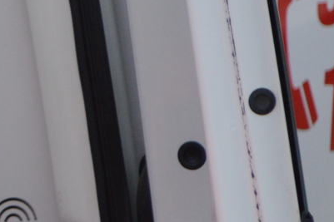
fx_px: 8423
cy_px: 96
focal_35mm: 908
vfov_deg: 1.5
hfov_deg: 2.3
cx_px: -366
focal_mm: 135
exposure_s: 1/800
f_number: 6
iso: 400
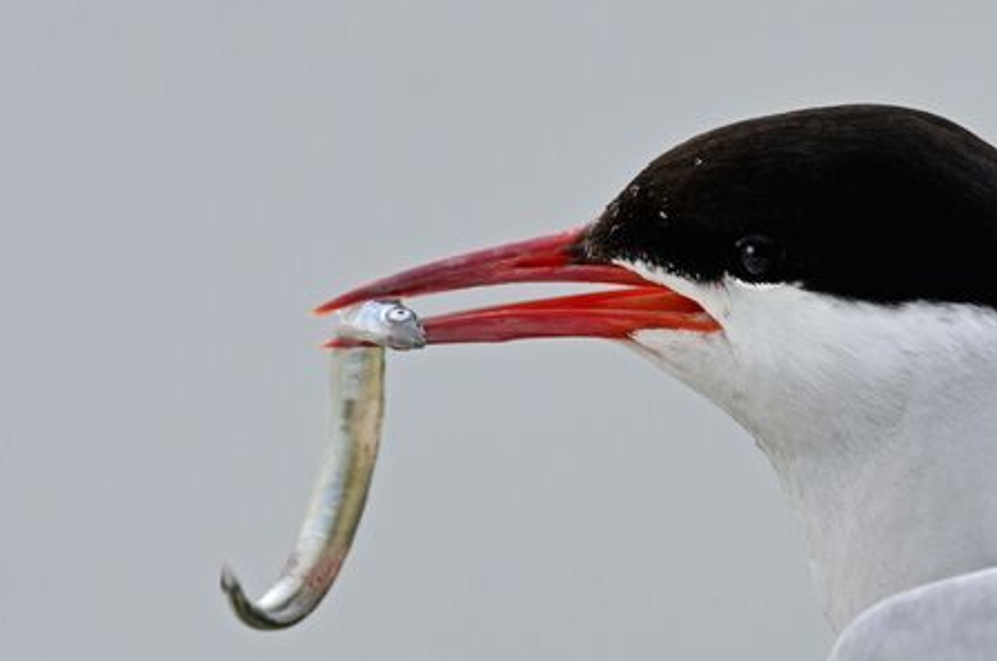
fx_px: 20430
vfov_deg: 1.9
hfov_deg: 2.8
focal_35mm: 739
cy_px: 282
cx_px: 767
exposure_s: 1/800
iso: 400
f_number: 6.3
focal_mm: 300
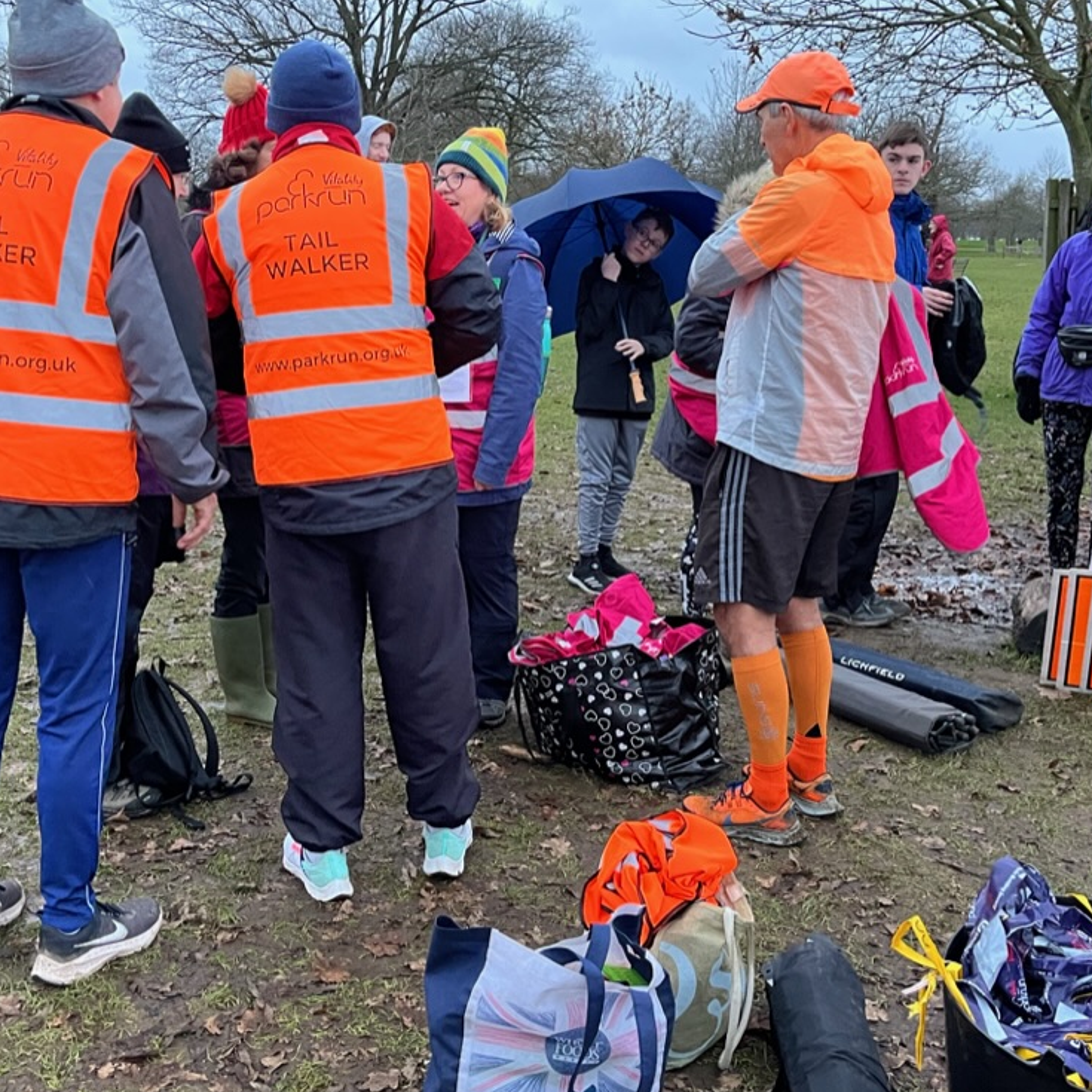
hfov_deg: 41.8
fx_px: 1428
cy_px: 517
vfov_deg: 41.8
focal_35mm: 40
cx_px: 469
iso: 250
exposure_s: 1/60
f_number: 1.6
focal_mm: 5.1
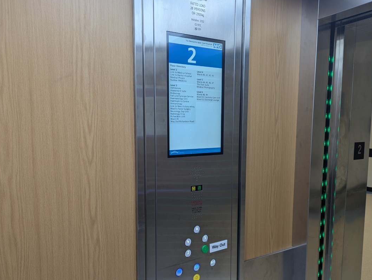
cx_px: 182
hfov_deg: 65.2
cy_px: 155
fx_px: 291
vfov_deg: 51.4
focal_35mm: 27
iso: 89
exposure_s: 1/100
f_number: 1.85
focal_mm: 6.81
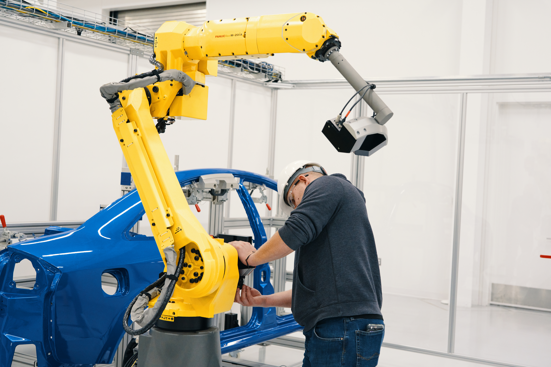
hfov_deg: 39.6
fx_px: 765
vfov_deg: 27.0
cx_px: 276
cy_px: 184
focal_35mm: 50
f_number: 4
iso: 1600
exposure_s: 1/400
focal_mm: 50
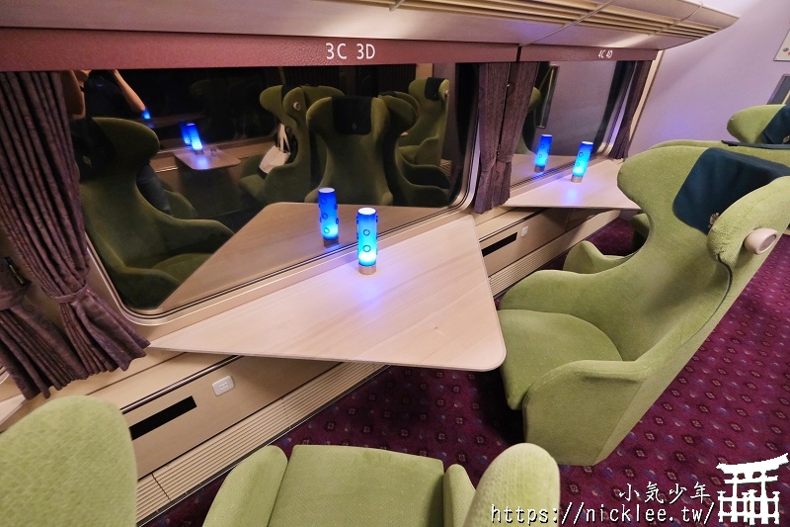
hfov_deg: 100.4
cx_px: 395
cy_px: 264
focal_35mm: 15
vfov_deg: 77.3
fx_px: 329
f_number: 4
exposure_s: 1/180
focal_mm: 10
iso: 3200
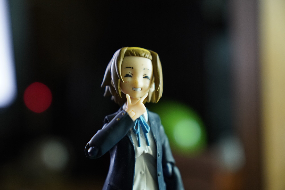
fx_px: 653
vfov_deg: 16.6
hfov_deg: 24.6
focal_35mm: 82
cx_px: 142
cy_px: 95
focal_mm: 55
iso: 1600
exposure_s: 1/100
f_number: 2.8
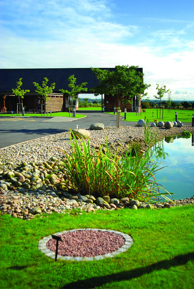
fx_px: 339
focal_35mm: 42
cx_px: 97
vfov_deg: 46.3
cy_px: 144
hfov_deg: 32.0
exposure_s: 1/1600
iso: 200
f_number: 4
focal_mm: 28
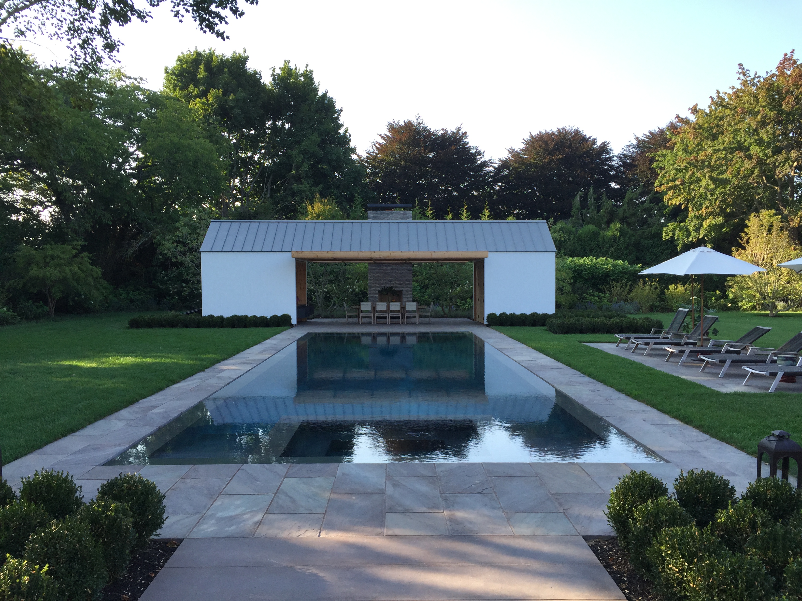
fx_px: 672
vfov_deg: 48.2
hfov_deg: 61.7
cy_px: 300
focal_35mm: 29
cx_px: 401
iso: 32
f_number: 2.2
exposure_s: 1/434
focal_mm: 4.15
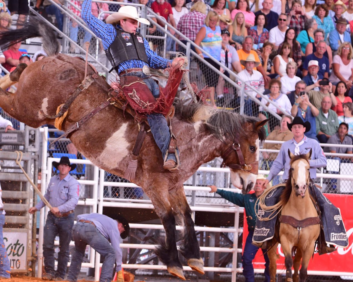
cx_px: 142
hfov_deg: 7.4
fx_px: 2743
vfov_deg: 5.9
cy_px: 141
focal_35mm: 263
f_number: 4.5
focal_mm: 155
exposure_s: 1/320
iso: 800
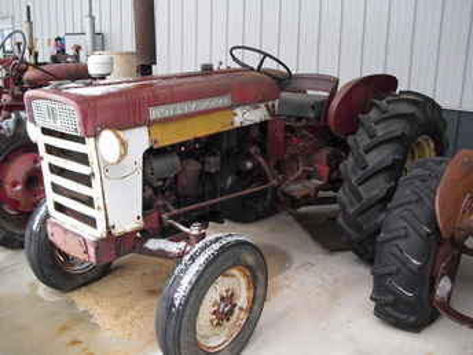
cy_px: 178
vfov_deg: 39.7
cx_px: 236
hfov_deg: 51.4
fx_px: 492
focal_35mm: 36
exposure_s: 1/100
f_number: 3.1
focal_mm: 6.3
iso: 100
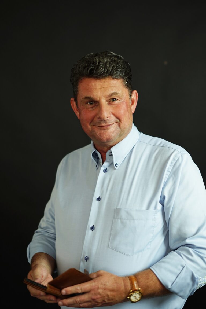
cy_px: 154
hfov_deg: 27.0
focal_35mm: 50
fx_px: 429
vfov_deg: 39.6
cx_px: 103
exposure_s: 1/25
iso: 125
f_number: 2
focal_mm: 50
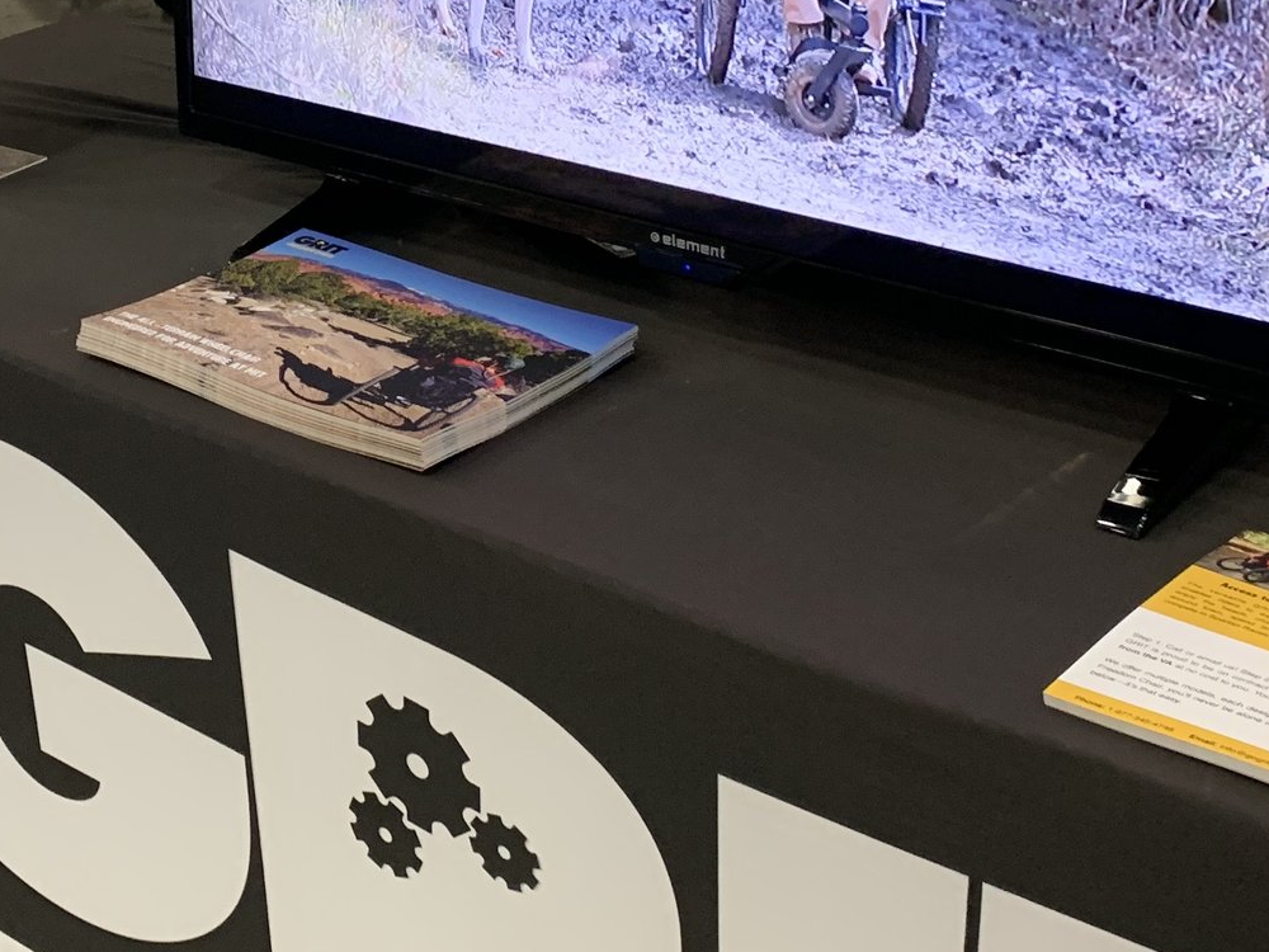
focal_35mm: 65
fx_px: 2383
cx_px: 233
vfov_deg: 22.0
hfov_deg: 29.1
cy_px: 58
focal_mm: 4.25
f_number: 1.8
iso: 200
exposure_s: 1/60
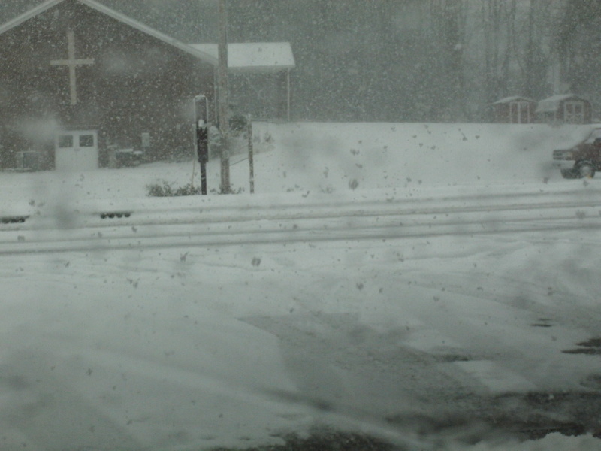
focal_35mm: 100
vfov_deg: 14.8
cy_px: 226
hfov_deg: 19.6
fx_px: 1736
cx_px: 300
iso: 400
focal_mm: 17.4
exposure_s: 1/400
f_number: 7.9
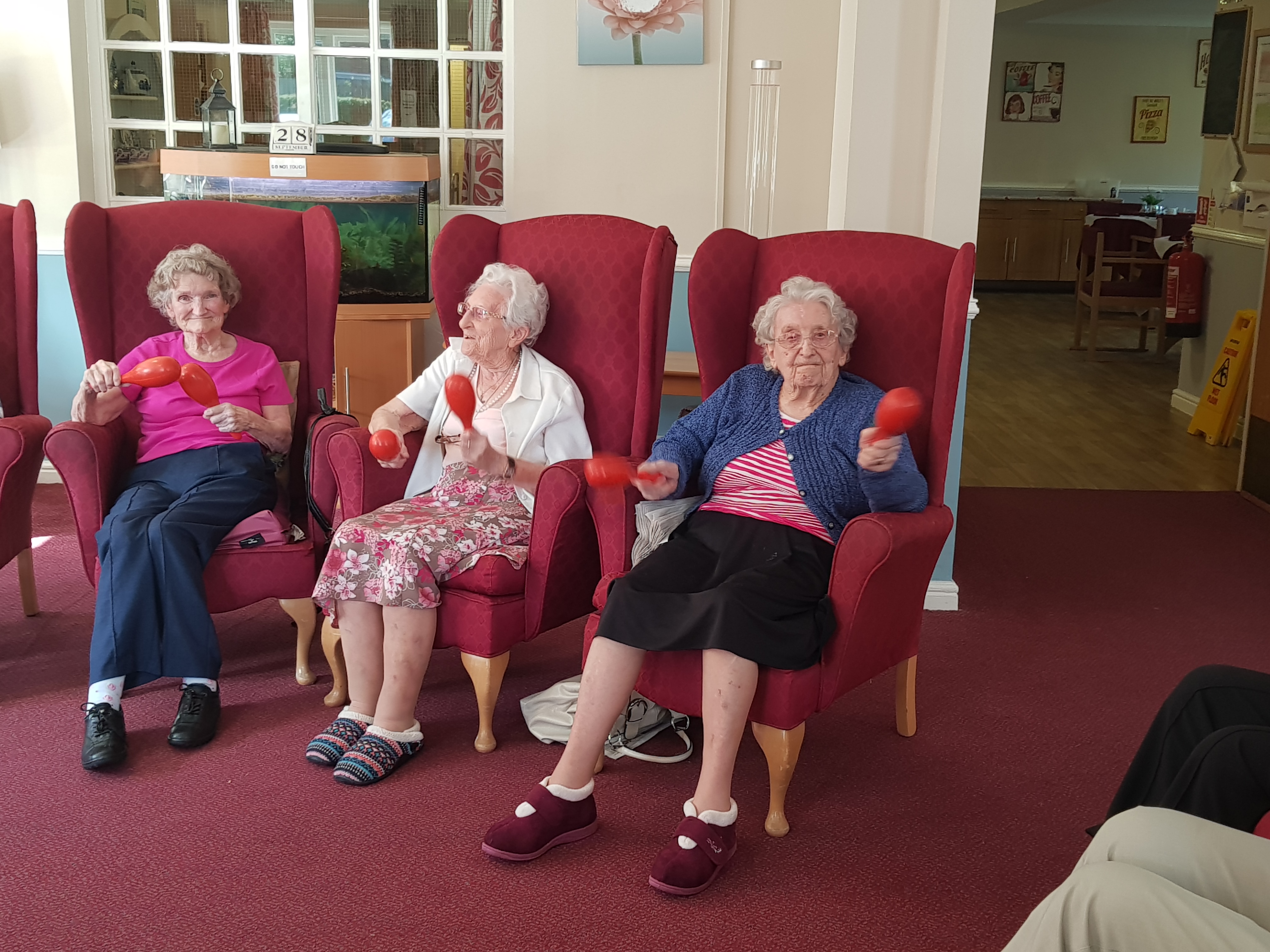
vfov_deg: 53.1
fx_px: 954
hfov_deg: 67.3
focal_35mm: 26
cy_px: 476
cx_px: 635
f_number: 1.7
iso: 64
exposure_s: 1/50
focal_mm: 4.2
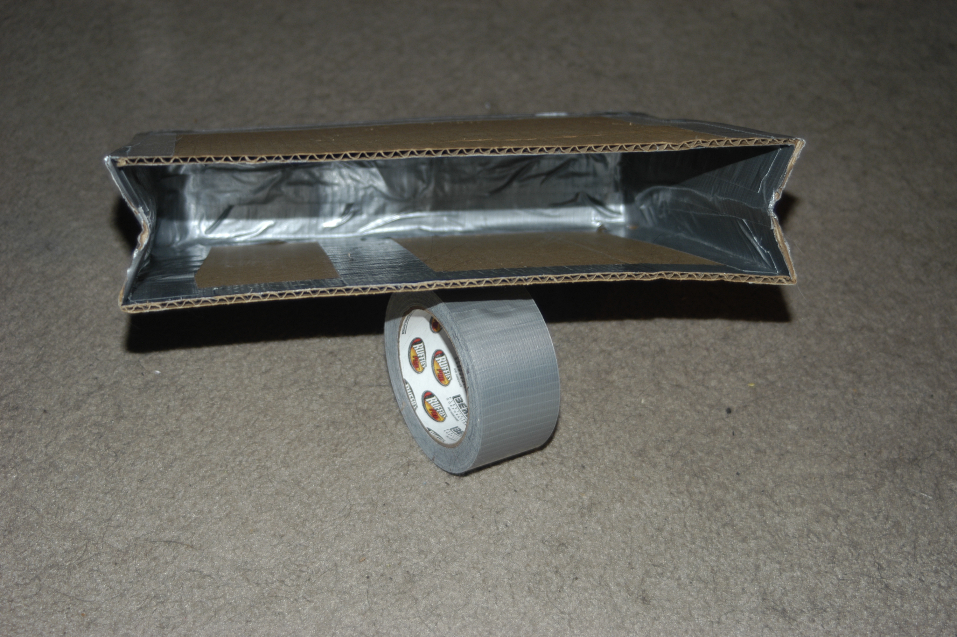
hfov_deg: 37.9
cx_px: 478
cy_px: 318
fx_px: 1394
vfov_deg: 25.7
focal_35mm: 52
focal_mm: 35
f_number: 3.3
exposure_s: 1/60
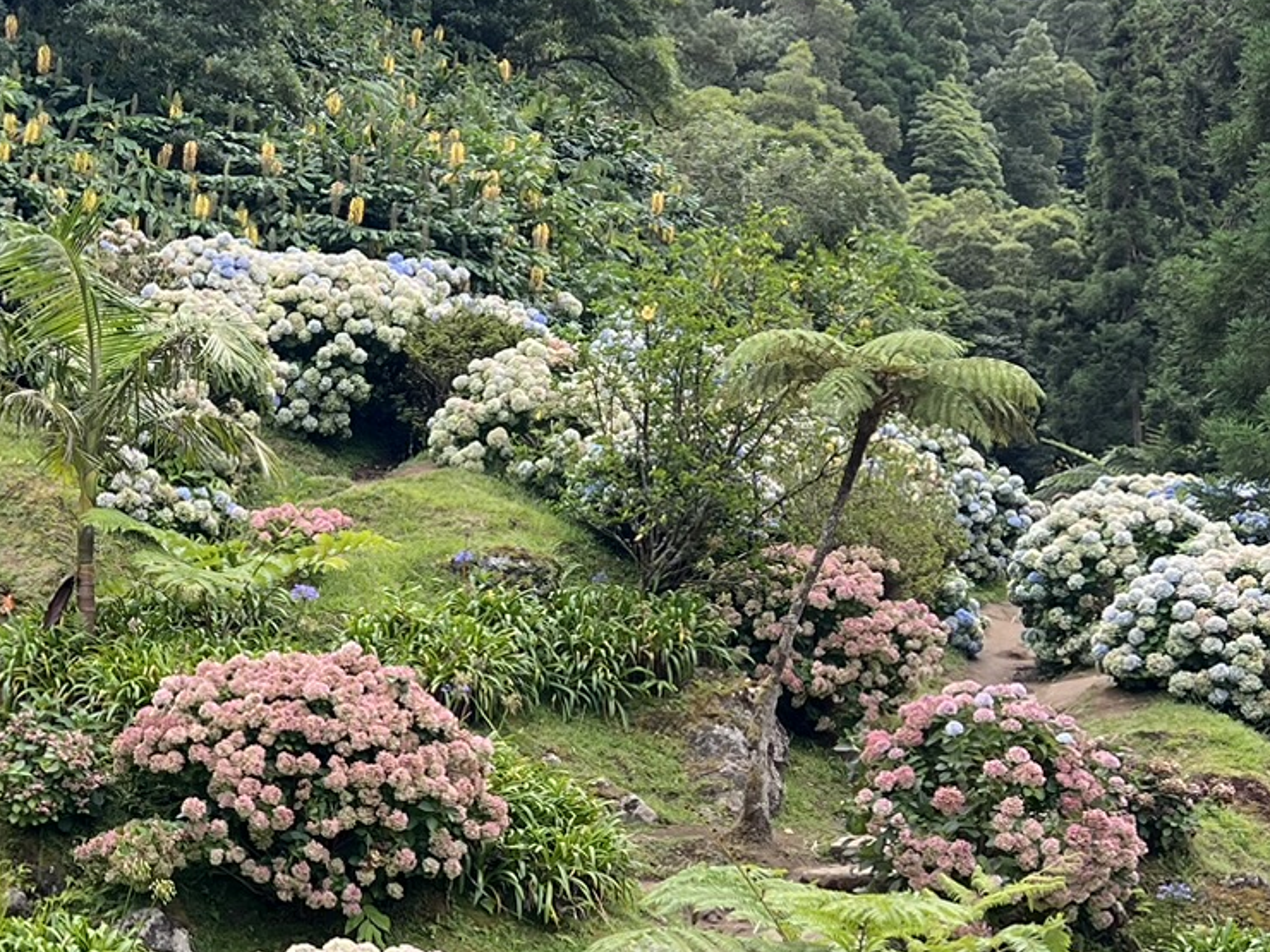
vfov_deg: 20.4
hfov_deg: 25.3
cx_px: -89
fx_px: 2642
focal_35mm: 72
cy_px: 581
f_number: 1.5
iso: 50
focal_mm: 5.7
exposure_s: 1/687
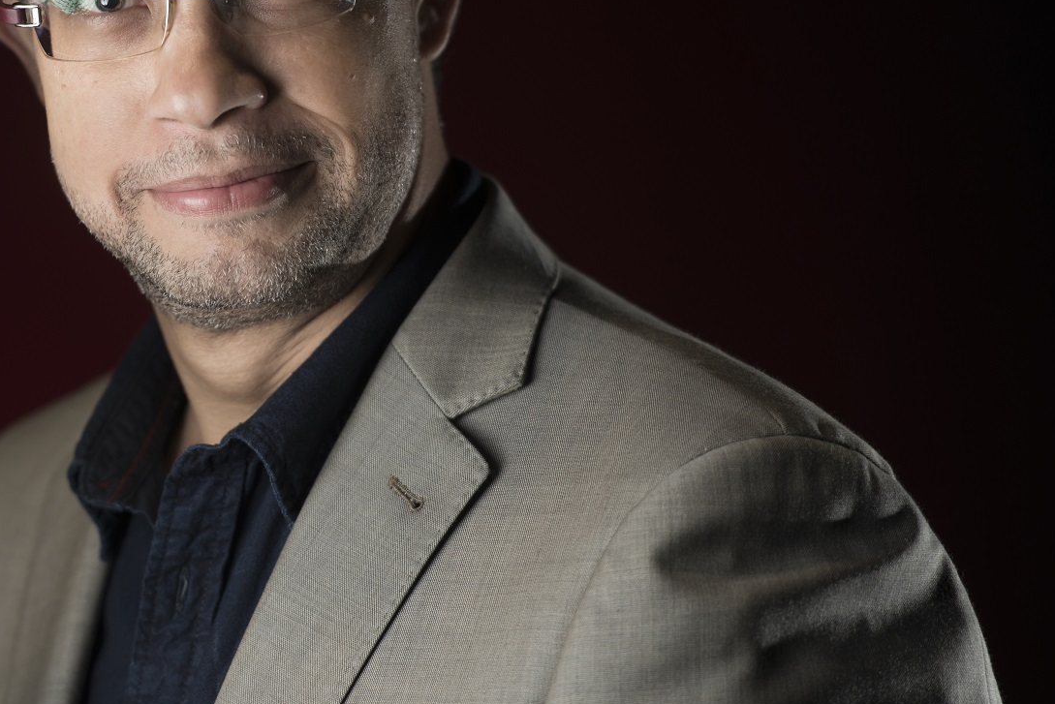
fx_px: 10495
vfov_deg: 3.8
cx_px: 99
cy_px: 293
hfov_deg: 5.7
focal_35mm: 358
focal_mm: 195
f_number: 2.8
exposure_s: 1/100
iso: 160
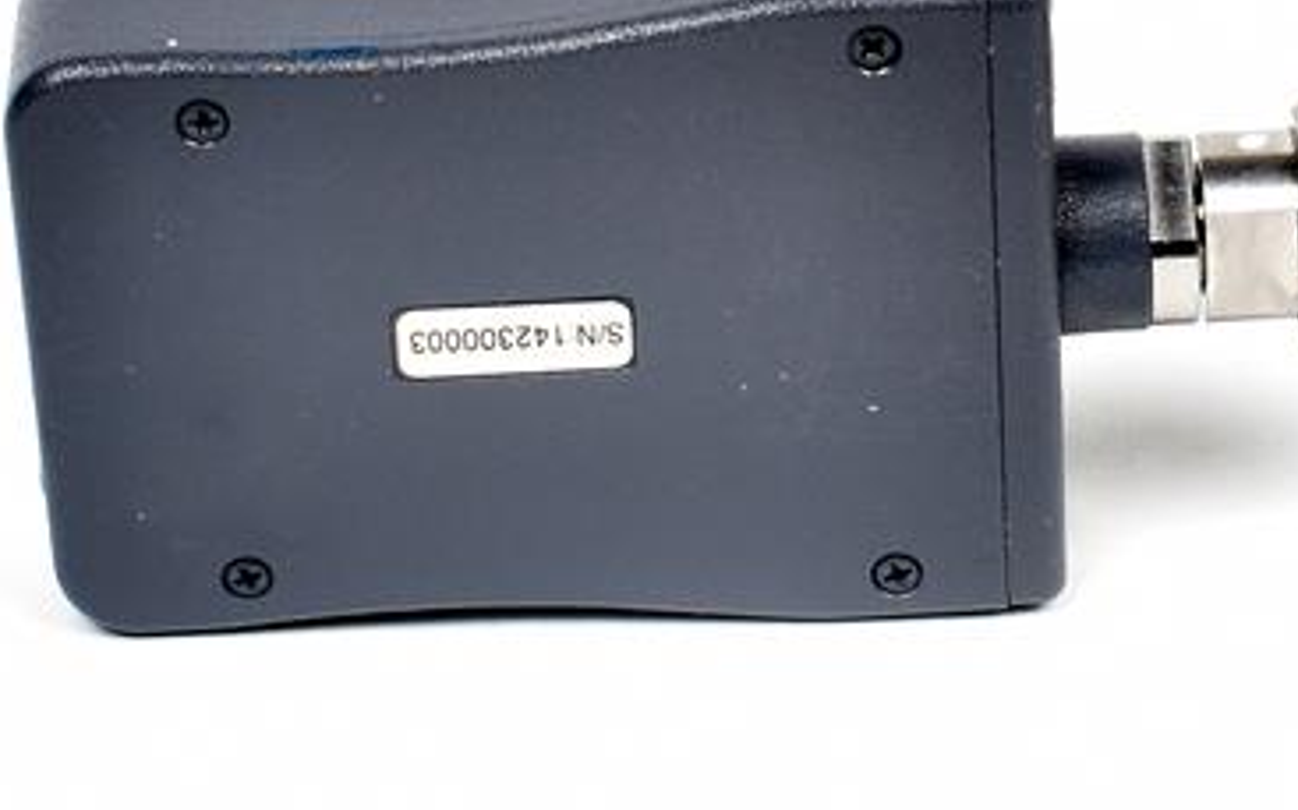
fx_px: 2829
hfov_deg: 25.8
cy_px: 248
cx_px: 704
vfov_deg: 16.2
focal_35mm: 80
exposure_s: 1/160
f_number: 11
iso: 200
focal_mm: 32
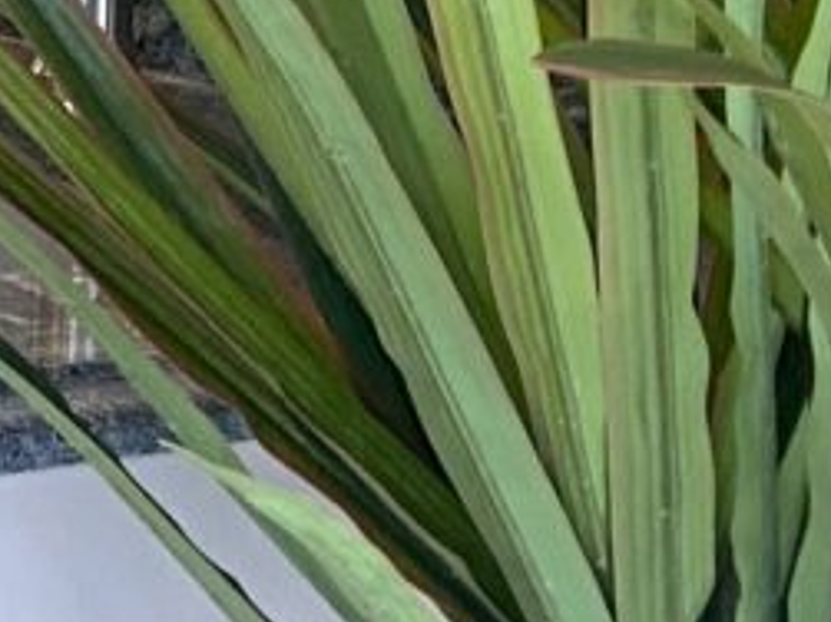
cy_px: -556
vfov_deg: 8.9
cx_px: -1702
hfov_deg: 9.5
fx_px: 3815
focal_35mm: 159
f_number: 1.8
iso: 80
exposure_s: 1/50
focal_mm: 4.25
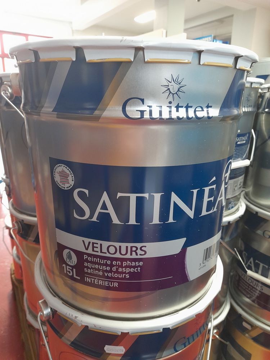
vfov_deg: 69.4
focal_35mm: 25
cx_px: 135
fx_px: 260
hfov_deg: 54.9
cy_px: 180
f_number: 2
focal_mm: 4.6
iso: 400
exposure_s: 1/25
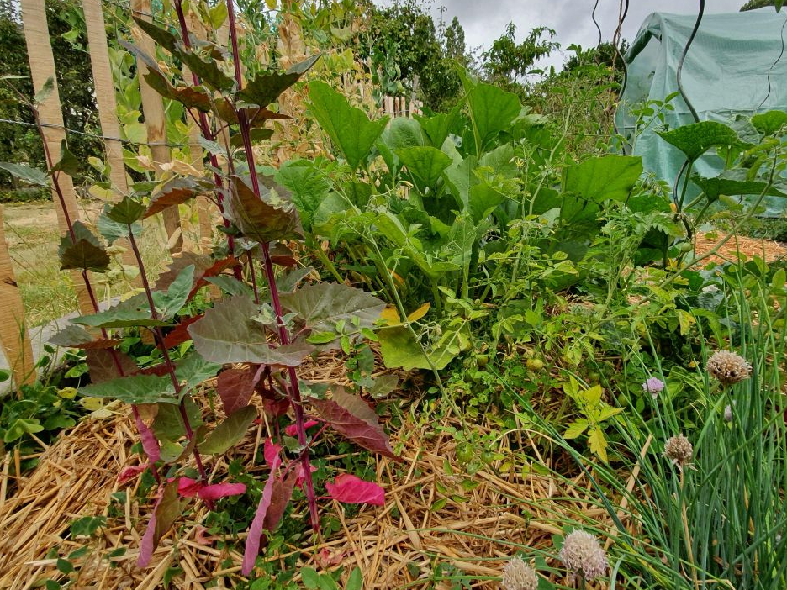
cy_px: 285
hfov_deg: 93.8
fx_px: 364
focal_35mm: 16
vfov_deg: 78.1
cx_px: 454
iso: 50
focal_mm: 1.8
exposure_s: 1/740
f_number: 2.2
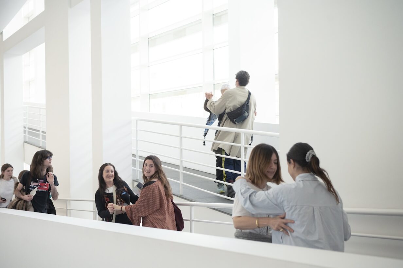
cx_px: 202
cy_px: 134
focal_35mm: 44
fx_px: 492
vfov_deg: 30.5
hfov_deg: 44.5
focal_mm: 44
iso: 3200
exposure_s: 1/800
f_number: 5
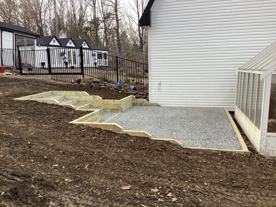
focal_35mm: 31
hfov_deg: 58.4
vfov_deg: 45.4
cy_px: 104
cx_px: 138
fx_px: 247
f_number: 2.4
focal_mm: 3.3
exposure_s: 1/120
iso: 25
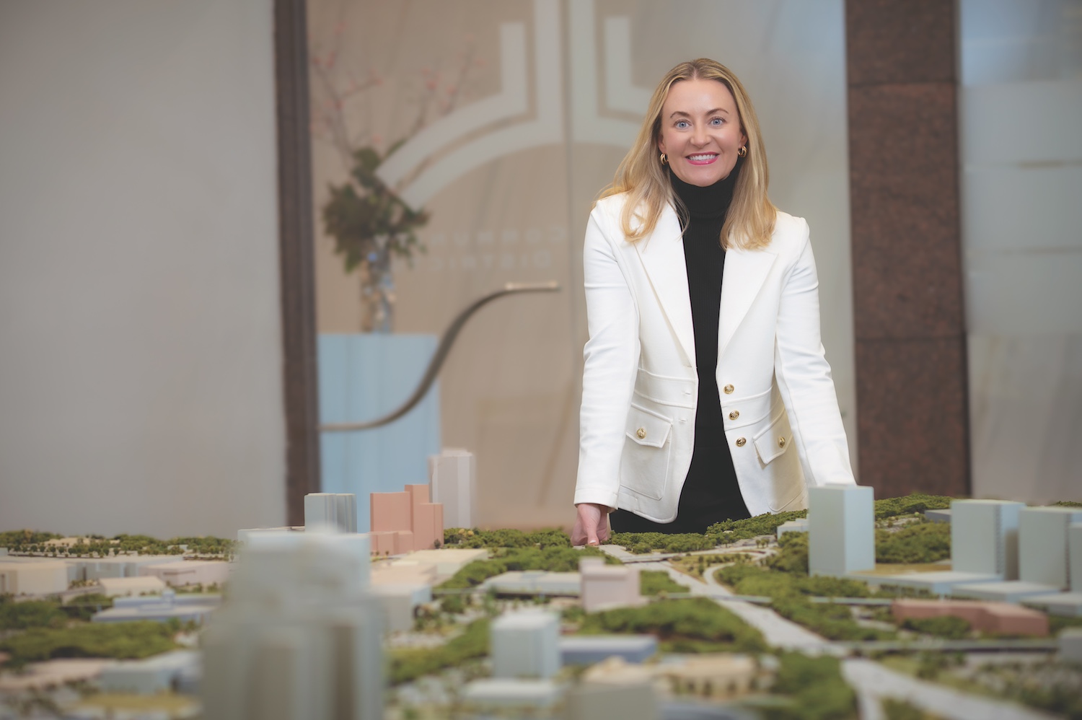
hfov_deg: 23.9
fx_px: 2553
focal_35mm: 85
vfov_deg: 16.1
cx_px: 541
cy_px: 360
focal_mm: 85
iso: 200
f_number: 3.5
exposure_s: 1/100
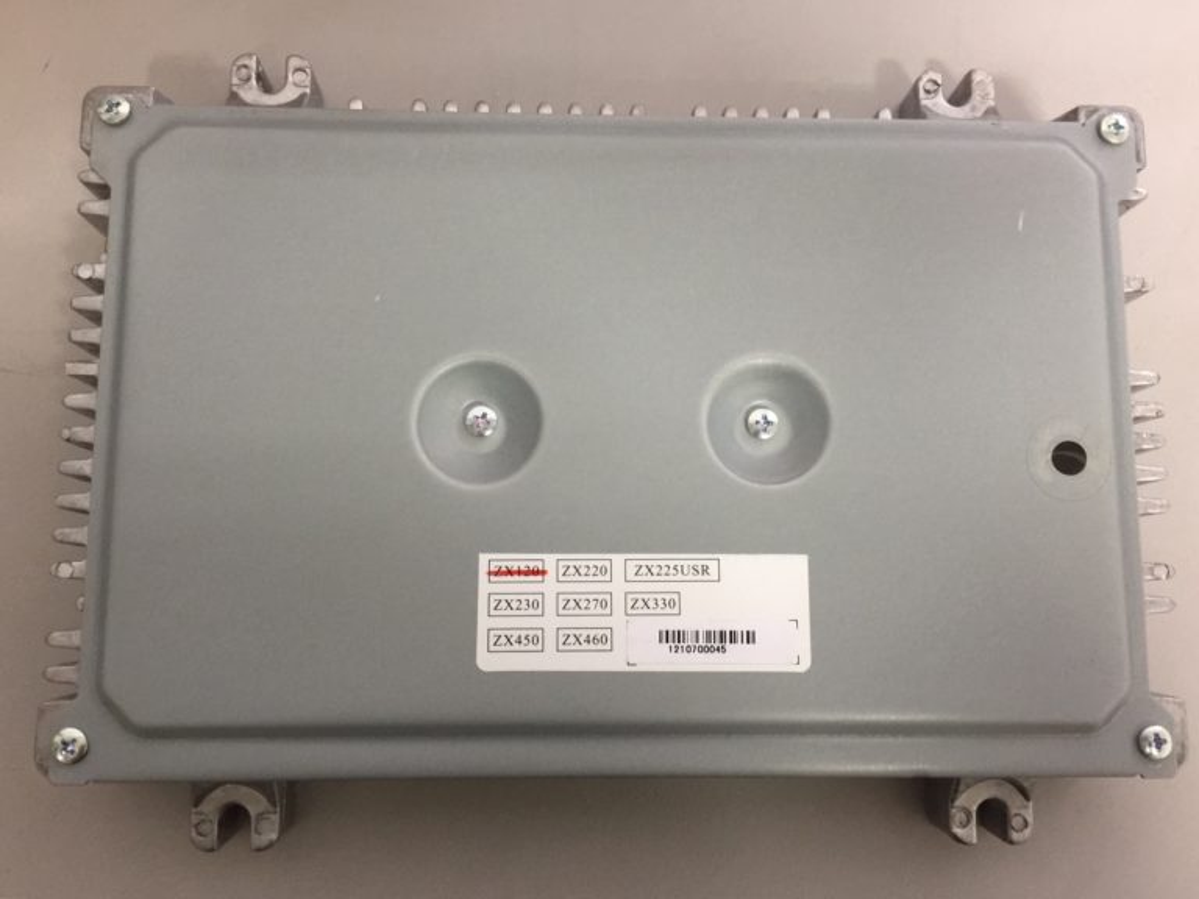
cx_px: 600
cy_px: 450
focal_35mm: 29
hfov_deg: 61.7
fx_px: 1004
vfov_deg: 48.2
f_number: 2.2
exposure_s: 1/17
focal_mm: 4.15
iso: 125
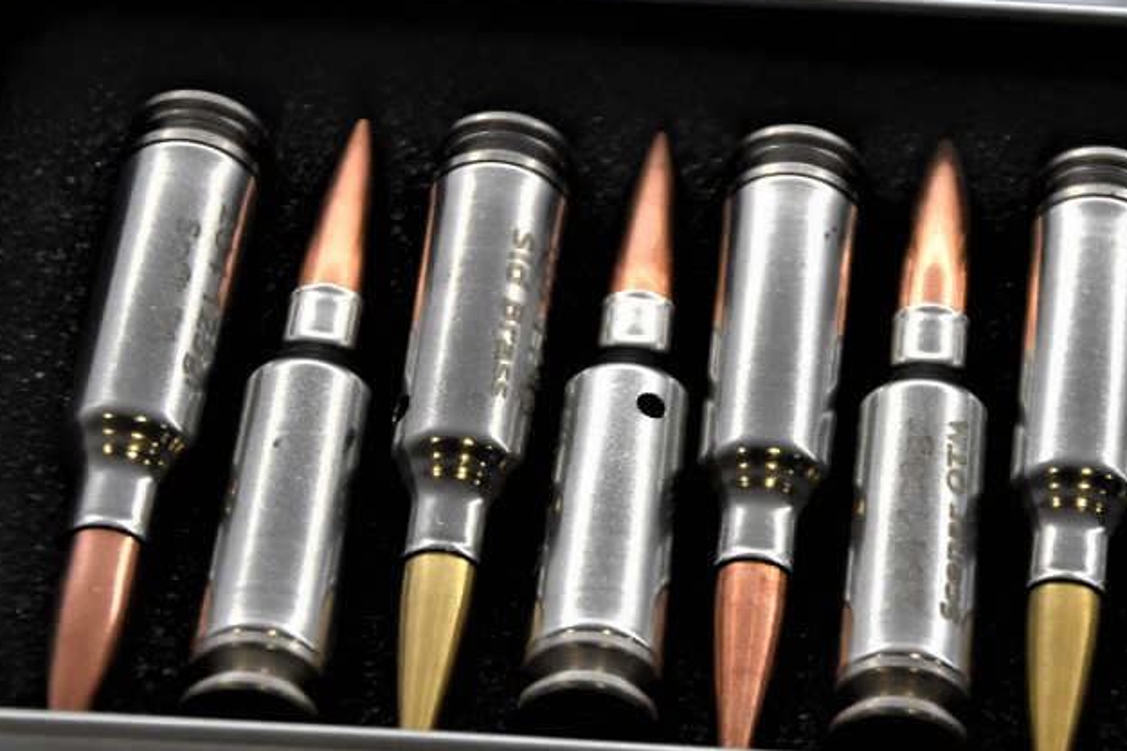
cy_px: 462
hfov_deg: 7.1
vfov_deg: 4.7
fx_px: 9076
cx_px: 805
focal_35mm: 290
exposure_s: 1/125
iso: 1800
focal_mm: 110
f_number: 6
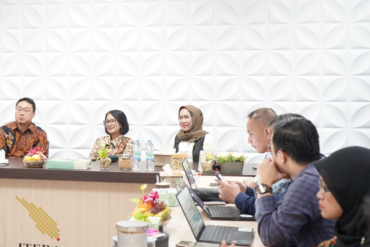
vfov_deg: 21.8
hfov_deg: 31.9
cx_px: 98
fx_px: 637
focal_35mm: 62
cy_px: 88
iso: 2500
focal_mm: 38
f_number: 4
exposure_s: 1/25
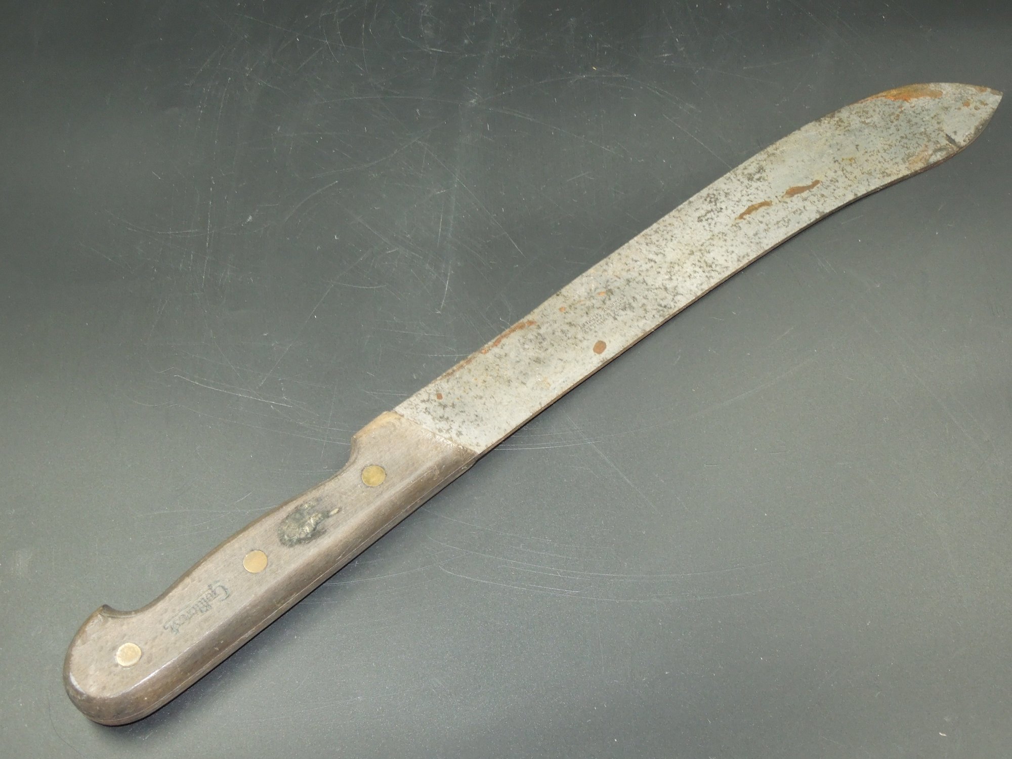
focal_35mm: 43
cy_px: 380
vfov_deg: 33.6
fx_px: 1257
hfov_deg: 43.9
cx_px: 506
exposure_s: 1/50
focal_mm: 7.8
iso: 360
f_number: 3.9
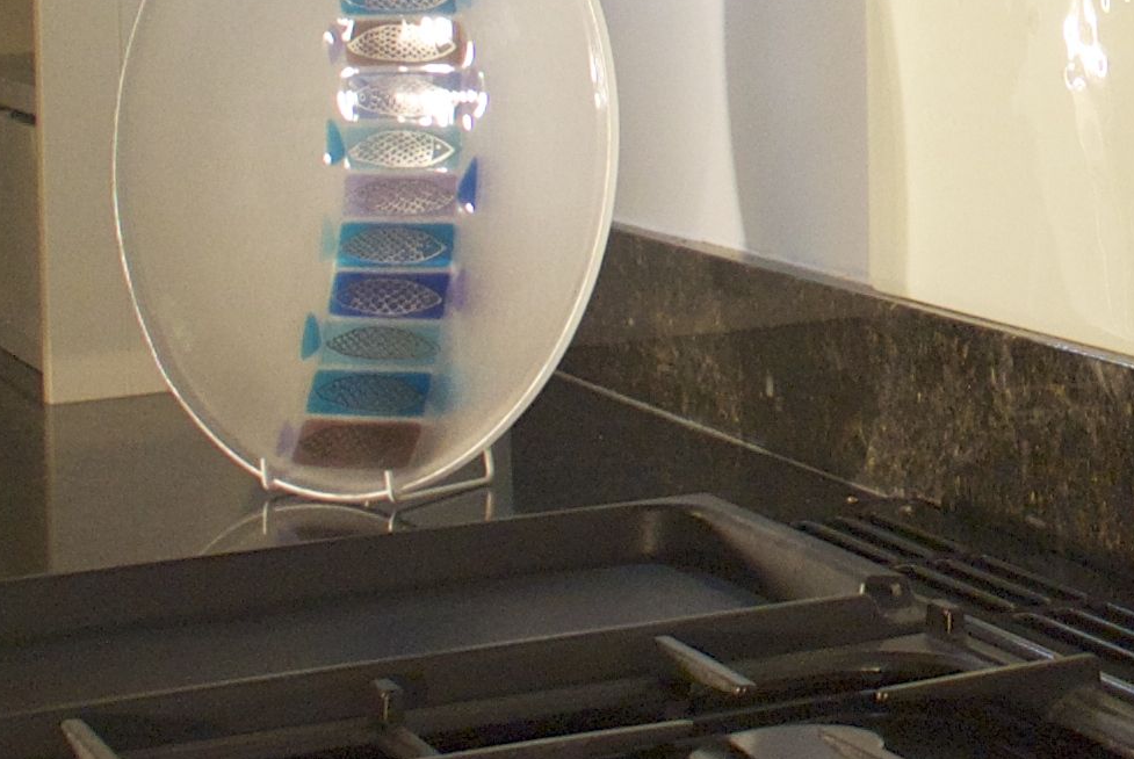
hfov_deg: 17.9
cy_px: -295
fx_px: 3374
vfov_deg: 12.4
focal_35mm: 107
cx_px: 1437
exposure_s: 1/500
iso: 400
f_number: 3.5
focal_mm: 10
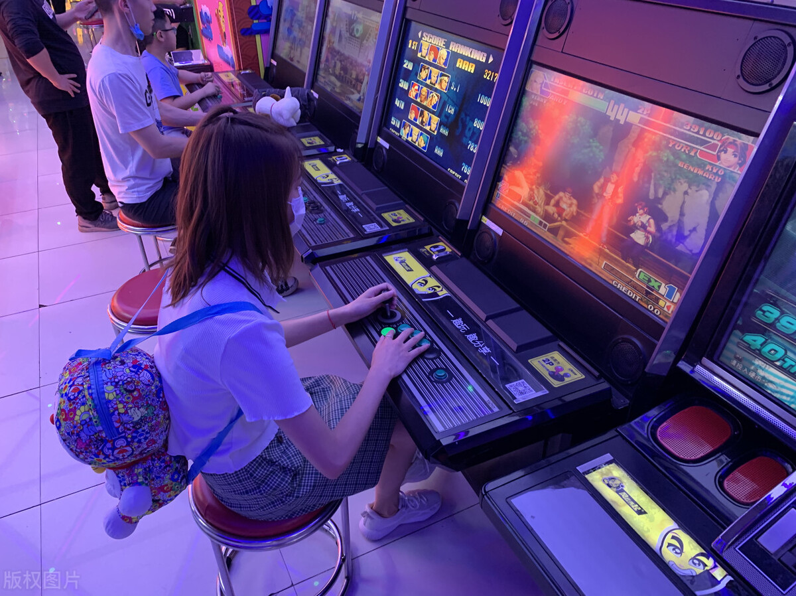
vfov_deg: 53.0
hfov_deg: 67.3
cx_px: 398
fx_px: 597
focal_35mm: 26
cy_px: 298
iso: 160
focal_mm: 4.25
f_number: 1.8
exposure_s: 1/50
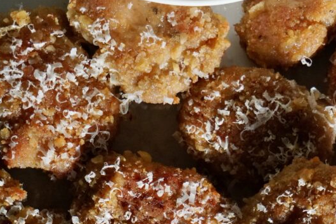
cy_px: 188
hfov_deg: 14.0
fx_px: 1353
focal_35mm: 145
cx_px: 316
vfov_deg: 9.4
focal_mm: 50
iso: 2500
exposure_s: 1/2000
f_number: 5.6
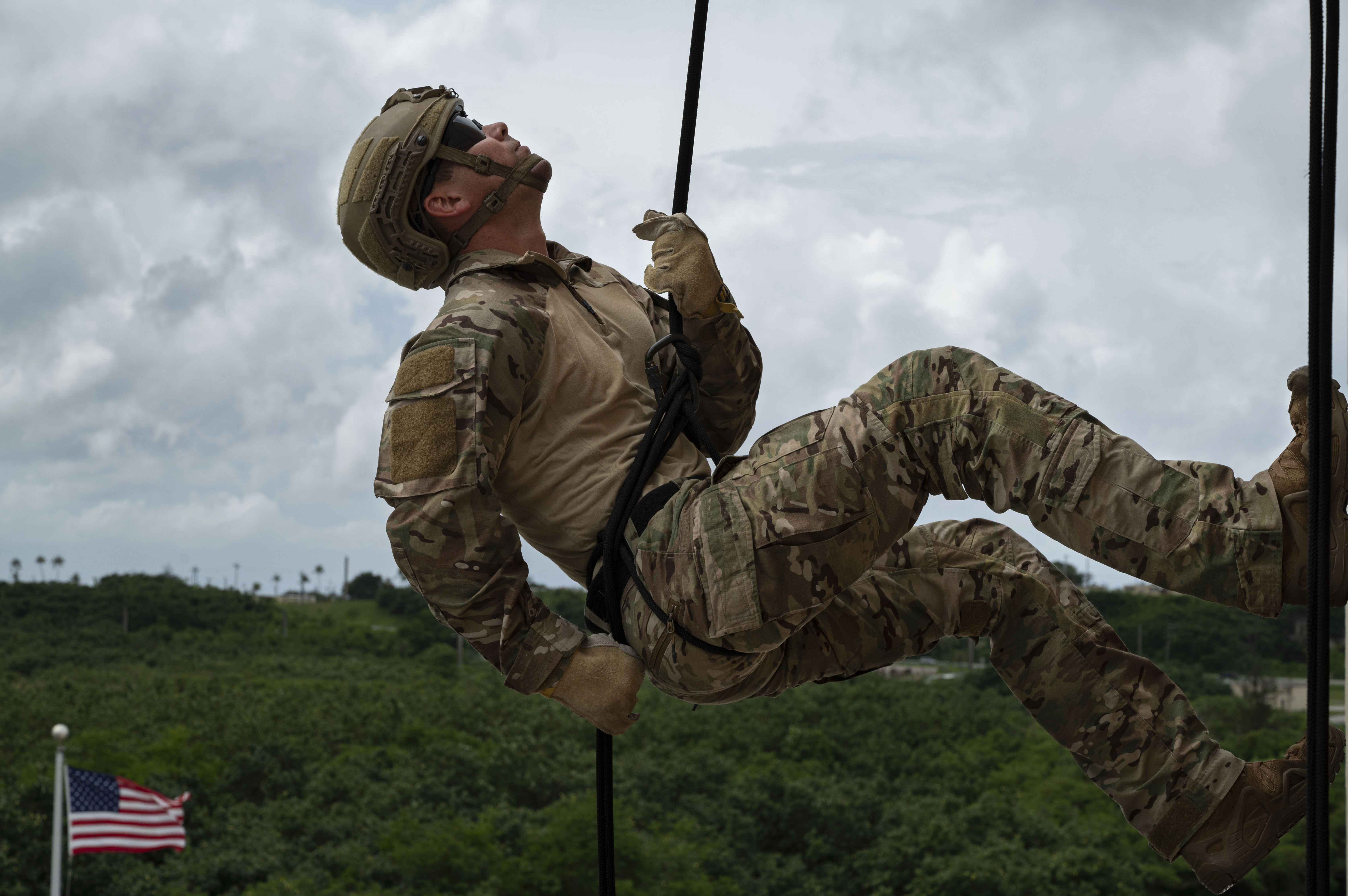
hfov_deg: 28.9
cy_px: 448
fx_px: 2619
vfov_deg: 19.4
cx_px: 674
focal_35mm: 70
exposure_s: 1/400
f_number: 9
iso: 100
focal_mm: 70
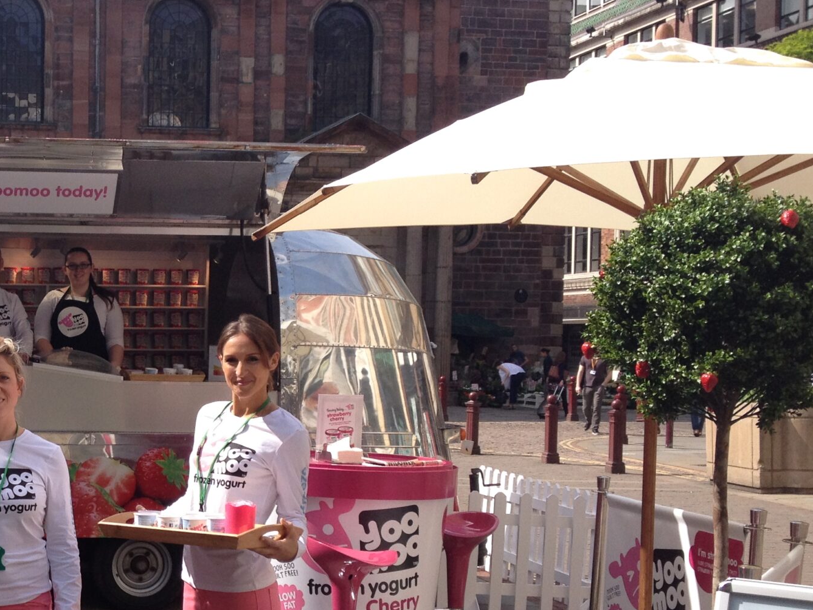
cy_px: 407
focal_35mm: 67
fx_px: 1574
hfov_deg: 27.7
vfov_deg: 21.8
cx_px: 57
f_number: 2.4
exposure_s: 1/1022
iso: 50
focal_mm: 4.28
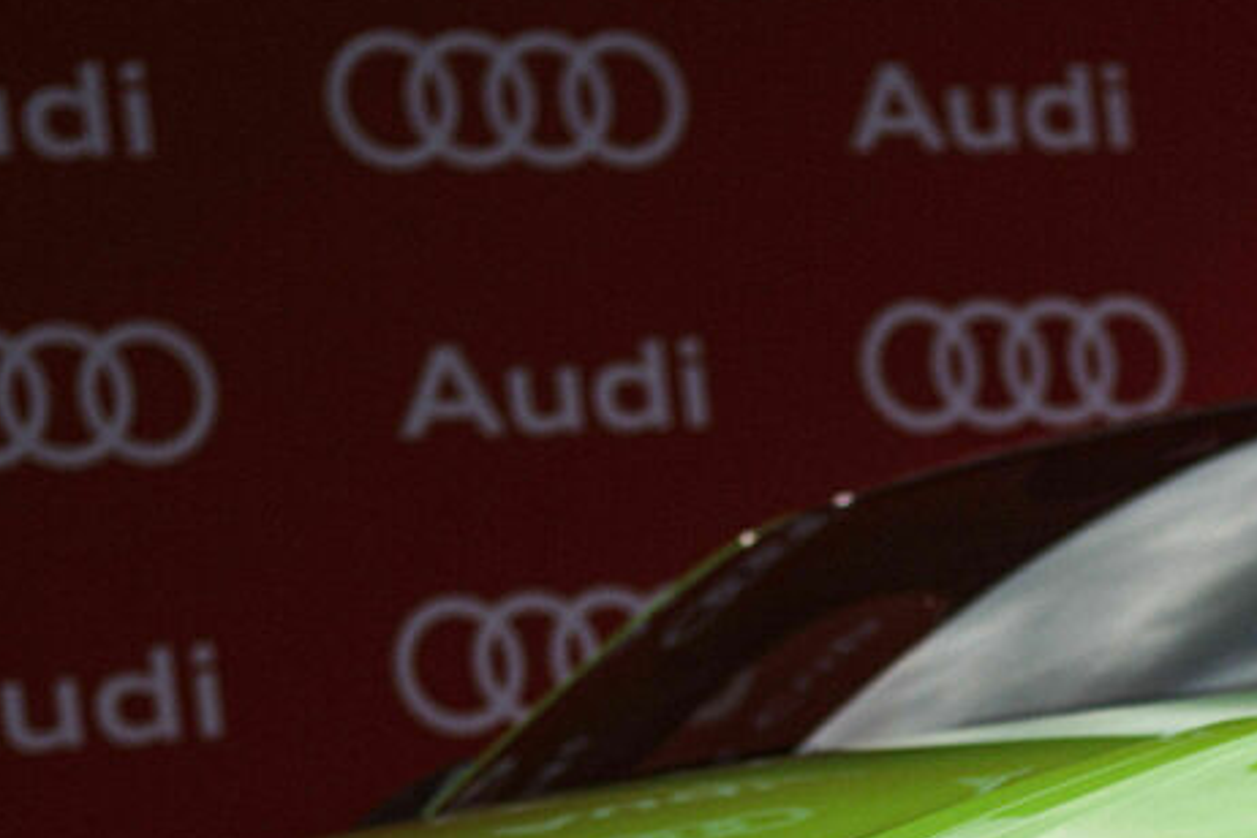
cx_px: 1045
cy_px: 1222
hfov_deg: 18.5
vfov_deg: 12.0
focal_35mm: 109
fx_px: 3806
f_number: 2
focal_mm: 35
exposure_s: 1/1000
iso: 100
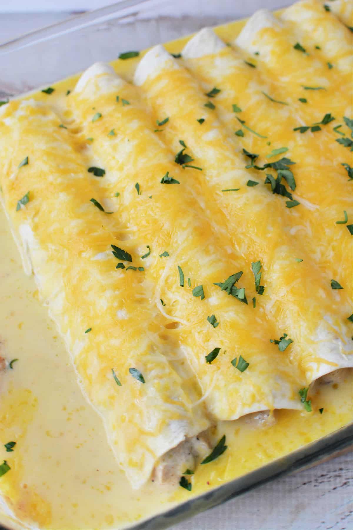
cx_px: 176
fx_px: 772
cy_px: 265
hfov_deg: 25.8
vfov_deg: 37.9
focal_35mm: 52
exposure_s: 1/125
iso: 360
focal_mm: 35
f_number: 5.6
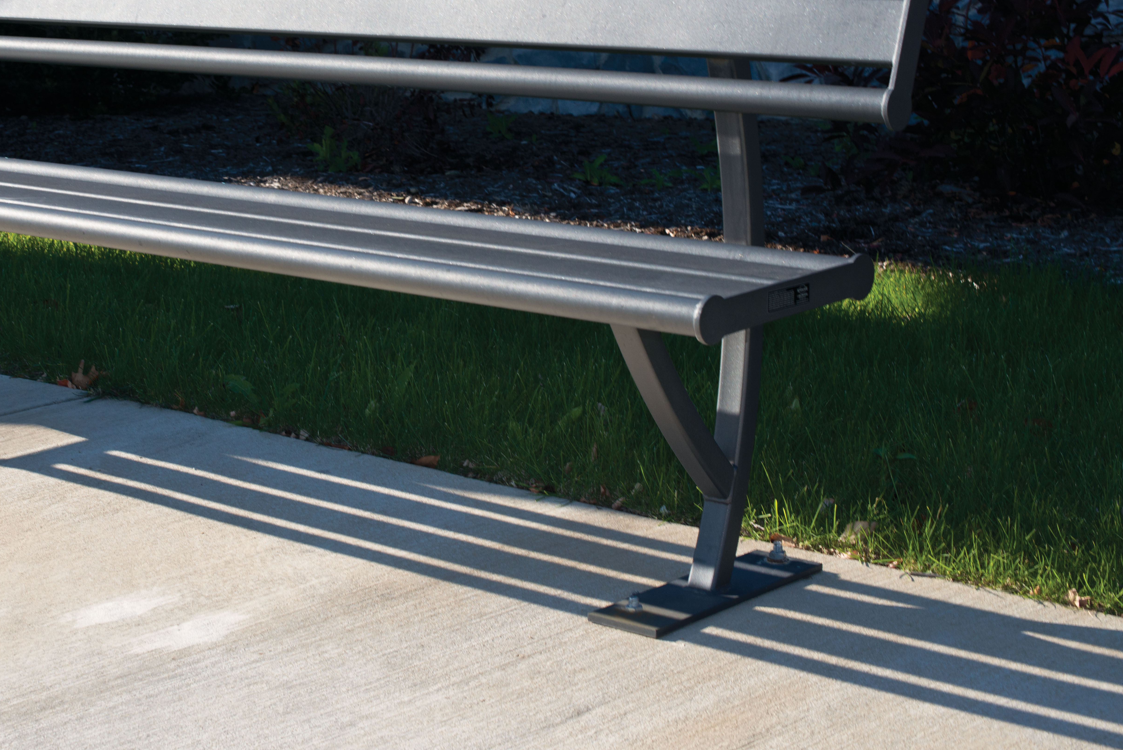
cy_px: 203
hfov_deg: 26.3
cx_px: 294
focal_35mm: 76
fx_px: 2371
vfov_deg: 17.9
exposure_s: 1/60
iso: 200
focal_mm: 50
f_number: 10
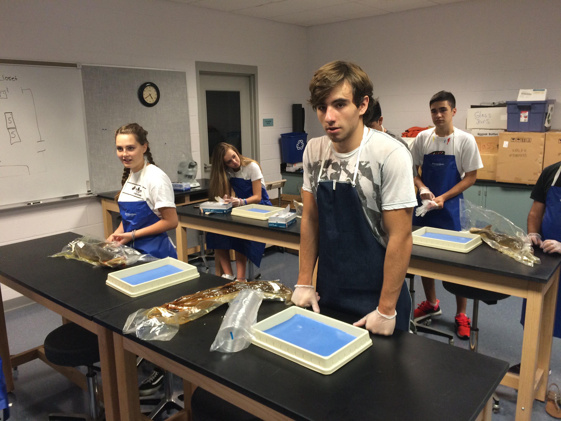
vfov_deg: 48.2
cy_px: 210
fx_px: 470
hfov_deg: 61.7
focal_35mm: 29
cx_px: 280
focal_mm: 4.15
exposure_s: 1/30
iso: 100
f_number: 2.2
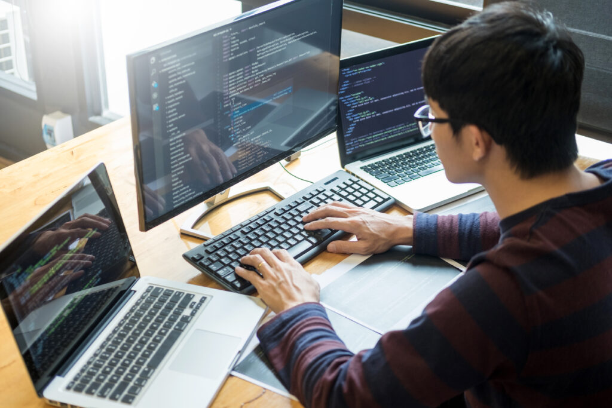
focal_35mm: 53
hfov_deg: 37.5
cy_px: 204
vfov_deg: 25.5
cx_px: 306
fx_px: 901
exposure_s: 1/60
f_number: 2
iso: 250
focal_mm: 35
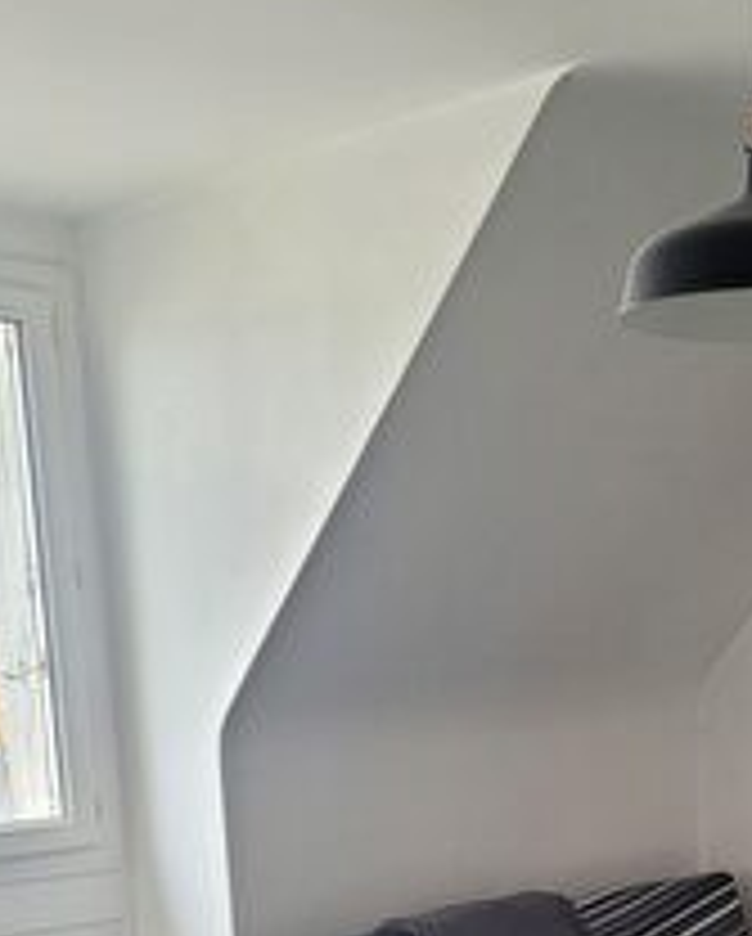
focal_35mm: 64
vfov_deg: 28.0
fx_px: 1777
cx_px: 720
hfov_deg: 23.1
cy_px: 907
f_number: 1.8
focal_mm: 5.4
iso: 160
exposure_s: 1/100
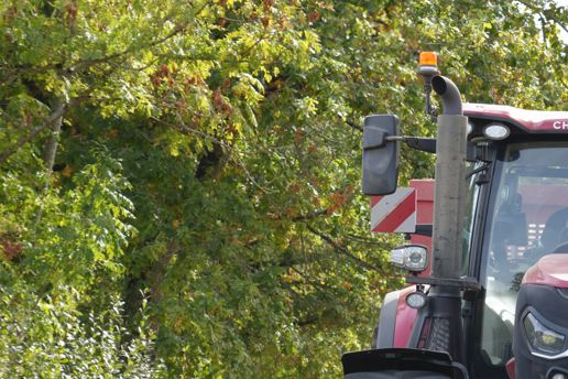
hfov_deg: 8.5
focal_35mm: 240
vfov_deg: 5.7
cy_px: 302
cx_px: 632
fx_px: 3786
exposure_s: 1/125
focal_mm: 70
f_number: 5.6
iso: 100
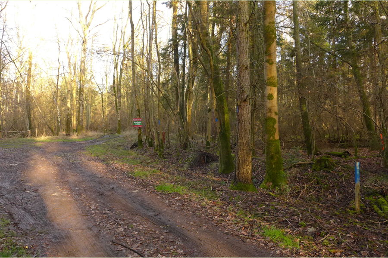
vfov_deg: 53.1
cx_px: 194
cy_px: 129
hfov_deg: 73.7
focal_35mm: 24
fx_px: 259
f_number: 4
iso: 400
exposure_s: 1/125
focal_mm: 4.7
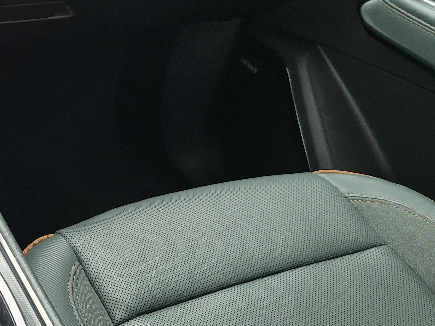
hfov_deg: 31.9
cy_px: 28
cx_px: -10
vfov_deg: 25.7
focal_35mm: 55
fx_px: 691
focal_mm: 5.4
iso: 200
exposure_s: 1/60
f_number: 1.8
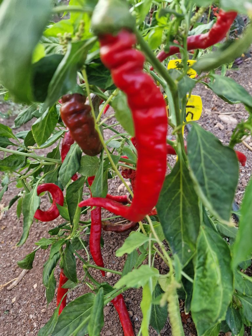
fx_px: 223
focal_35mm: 23
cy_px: 168
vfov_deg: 73.9
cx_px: 126
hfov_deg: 58.9
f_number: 1.8
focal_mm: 6.4
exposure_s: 1/180
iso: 125
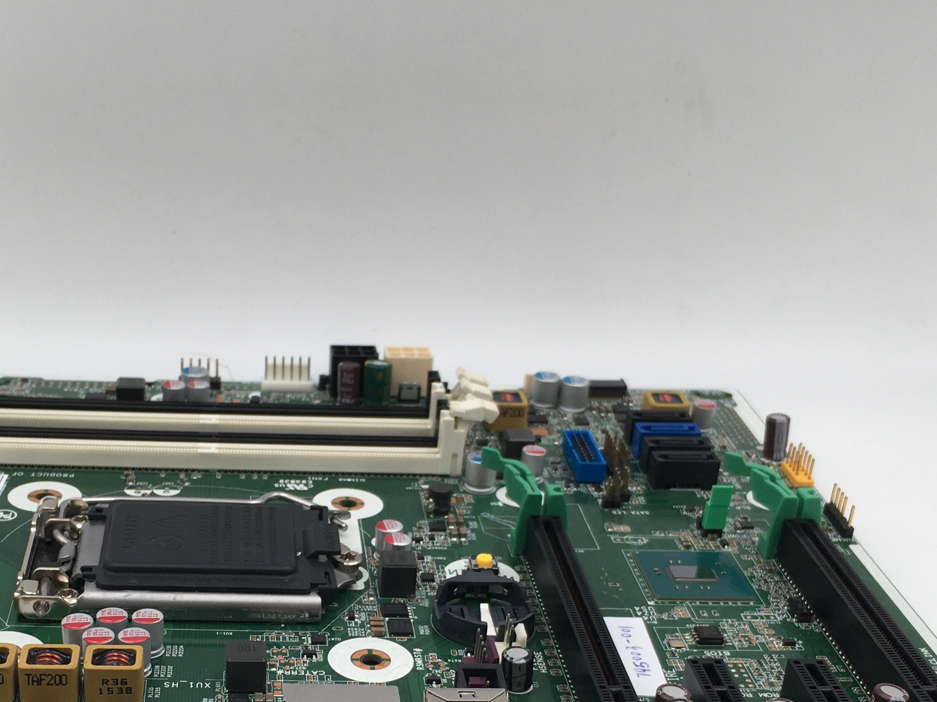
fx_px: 1407
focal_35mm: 52
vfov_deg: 27.1
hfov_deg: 36.6
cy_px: 618
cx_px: 355
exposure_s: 1/108
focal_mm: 4.15
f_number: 2.2
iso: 25
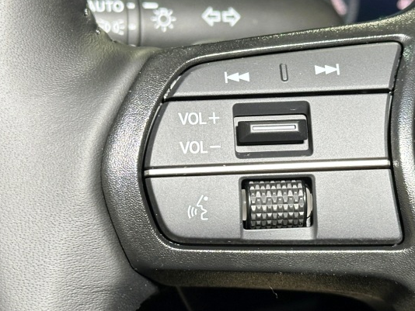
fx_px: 1103
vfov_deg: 16.1
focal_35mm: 92
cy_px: 144
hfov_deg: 21.2
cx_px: 270
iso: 320
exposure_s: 1/40
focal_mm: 6.86
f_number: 1.78
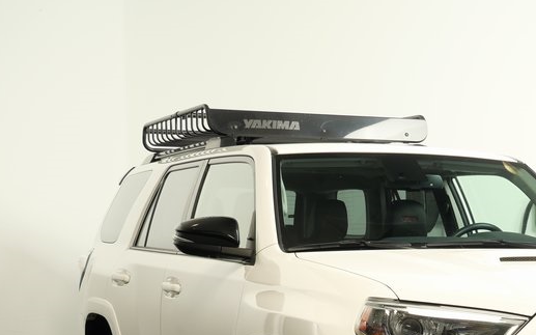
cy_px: 380
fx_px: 1227
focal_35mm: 84
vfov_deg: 15.1
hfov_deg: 24.4
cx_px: 387
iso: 250
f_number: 5.6
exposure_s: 1/200
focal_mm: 20
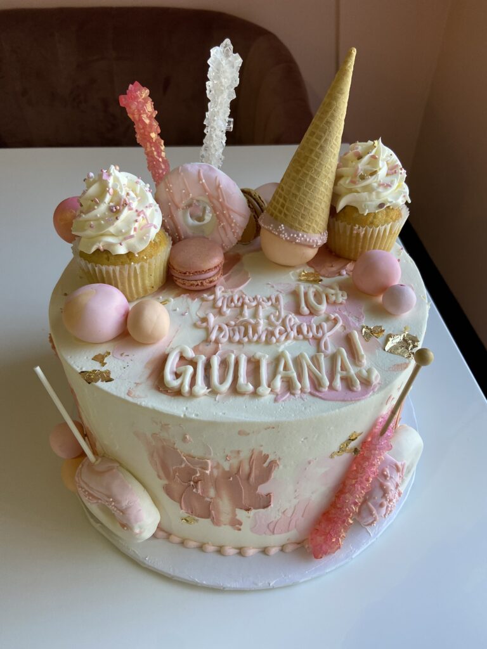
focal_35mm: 26
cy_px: 324
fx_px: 488
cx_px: 244
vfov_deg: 67.3
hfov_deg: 53.1
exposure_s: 1/60
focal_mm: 4.25
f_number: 1.8
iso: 64
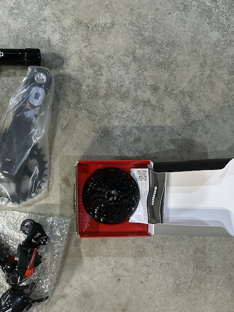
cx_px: 87
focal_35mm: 35
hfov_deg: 40.4
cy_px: 203
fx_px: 316
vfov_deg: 51.9
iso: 400
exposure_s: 1/60
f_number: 1.78
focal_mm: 6.86
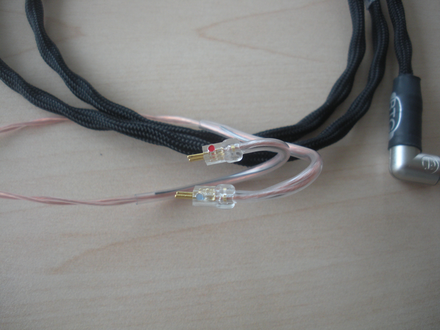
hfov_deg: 51.4
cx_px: 220
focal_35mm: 36
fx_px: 458
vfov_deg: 39.7
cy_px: 165
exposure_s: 1/56.1
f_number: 3.5
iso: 113
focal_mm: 6.3
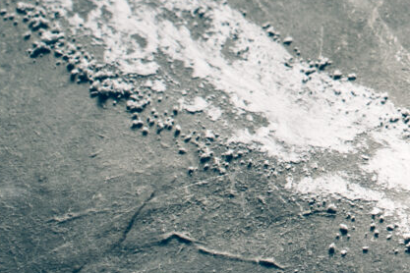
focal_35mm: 368
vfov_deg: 3.7
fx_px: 4191
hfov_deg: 5.4
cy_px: -235
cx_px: 913
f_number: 13
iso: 100
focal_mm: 40
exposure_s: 1/160
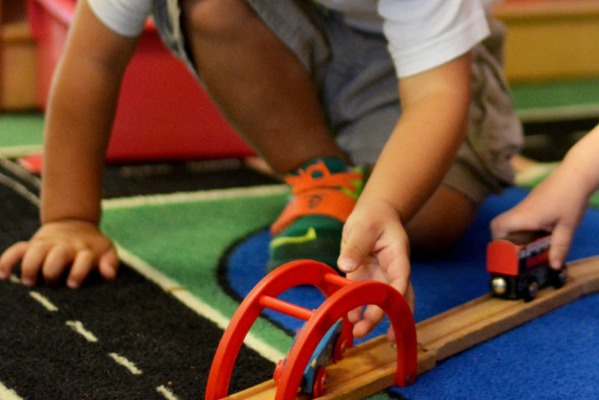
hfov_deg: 13.7
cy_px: 36
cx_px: 558
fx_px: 2463
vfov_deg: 9.2
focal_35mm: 148
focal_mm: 50
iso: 2000
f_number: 1.8
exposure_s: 1/500
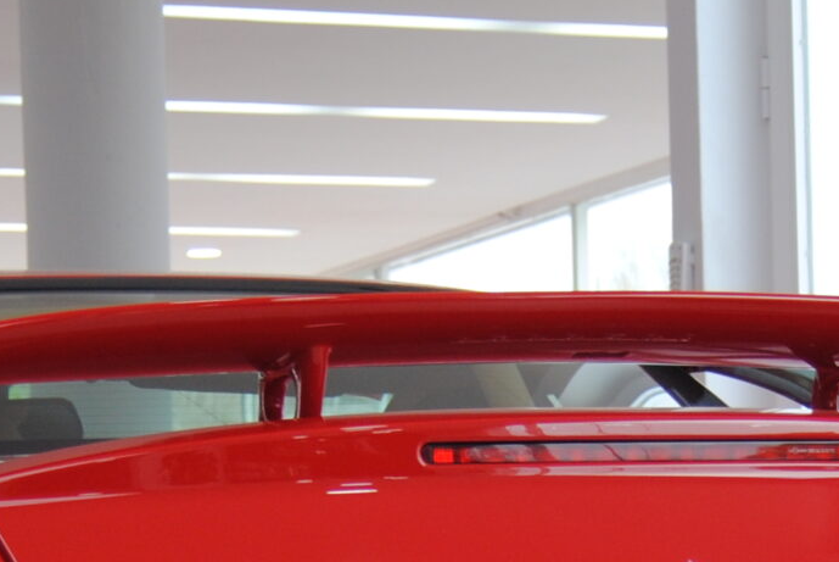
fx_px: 3383
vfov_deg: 9.2
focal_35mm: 145
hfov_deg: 14.1
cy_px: 875
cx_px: 476
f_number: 4
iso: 200
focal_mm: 26
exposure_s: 1/60
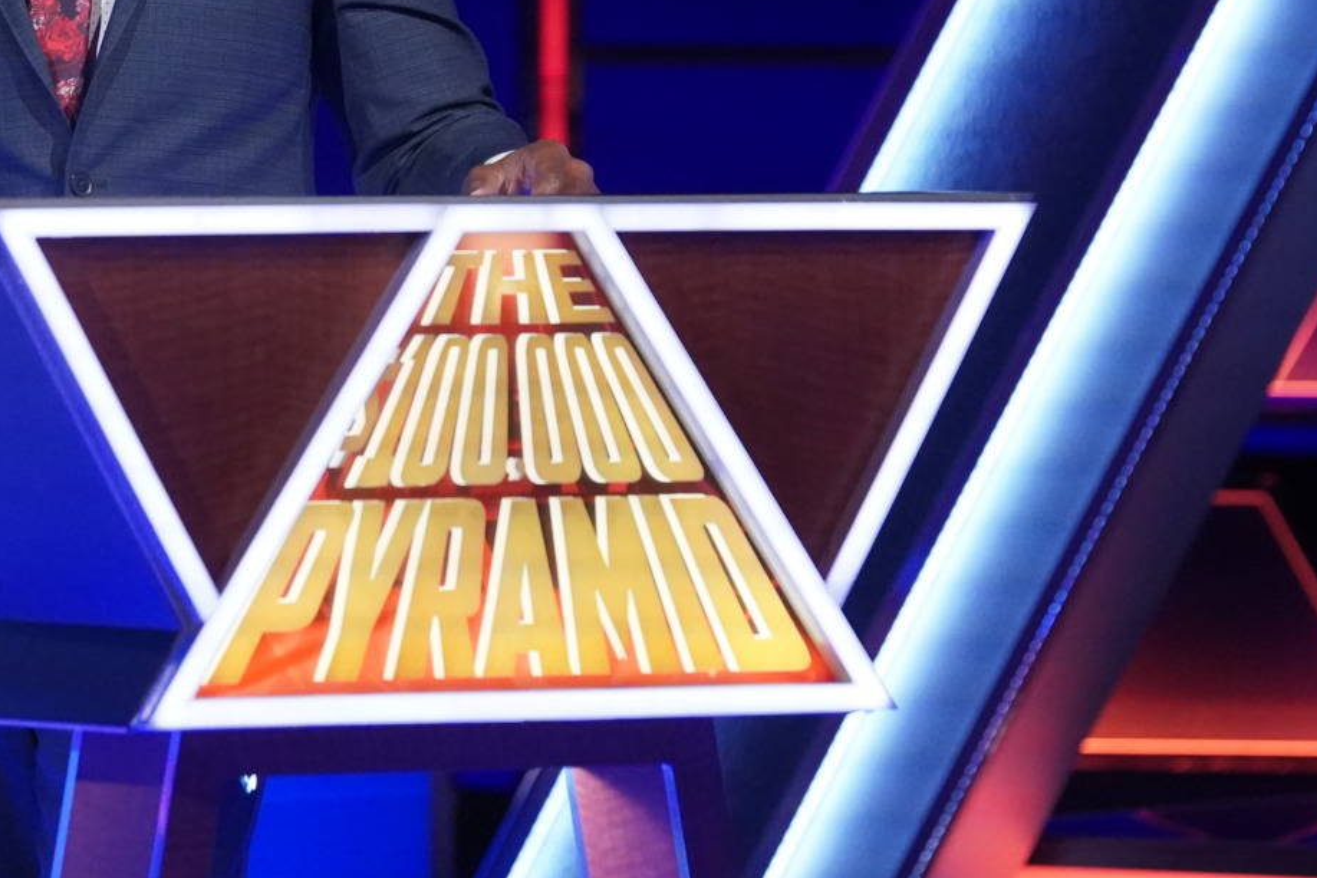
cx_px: 319
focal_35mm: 429
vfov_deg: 3.2
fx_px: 15690
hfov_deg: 4.8
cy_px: 22
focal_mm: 192
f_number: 5
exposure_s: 1/640
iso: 8000
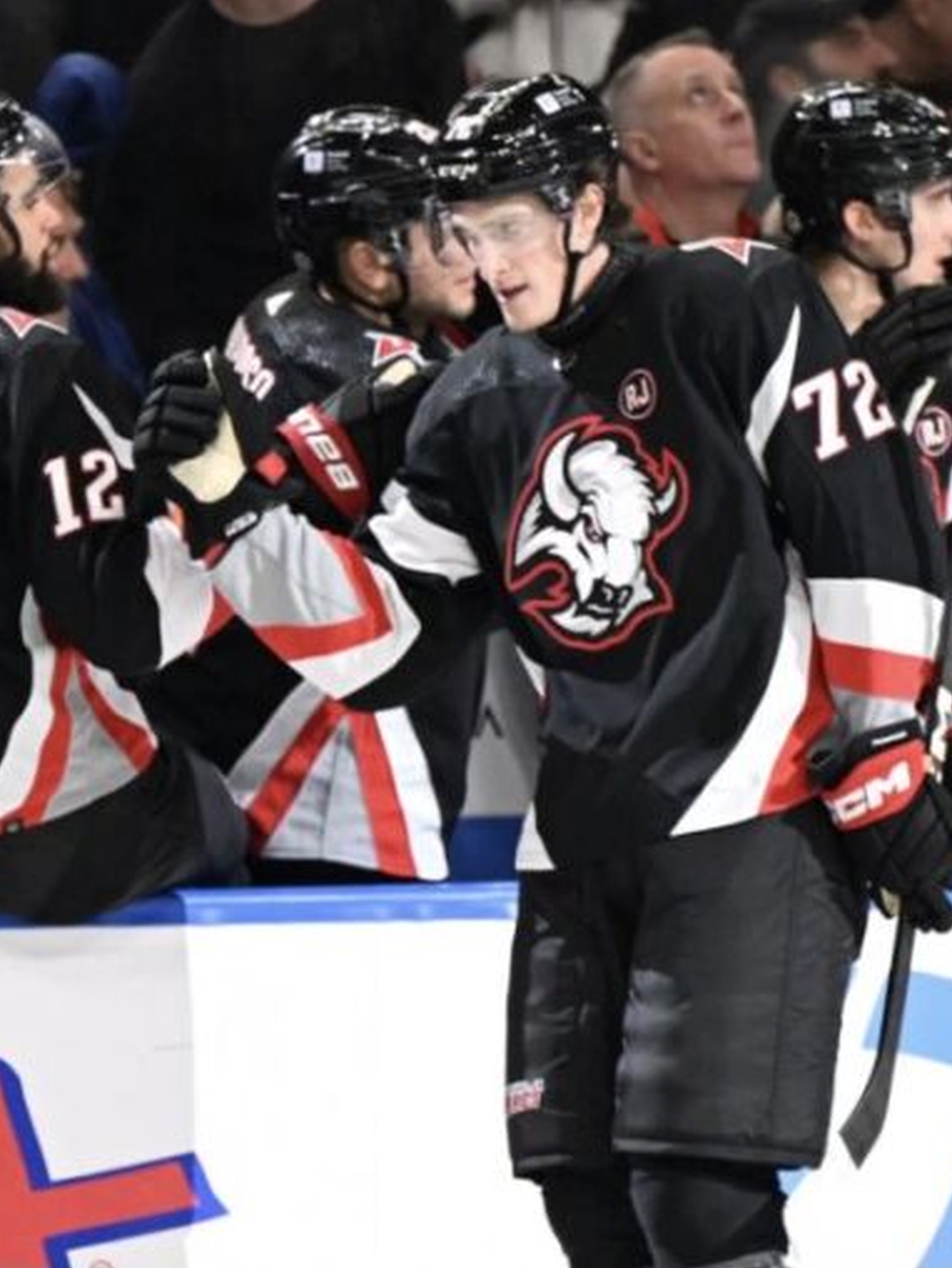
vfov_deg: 6.8
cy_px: 634
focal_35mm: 290
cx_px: 374
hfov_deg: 5.1
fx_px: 10630
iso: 3200
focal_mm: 200
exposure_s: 1/2000
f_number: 2.8
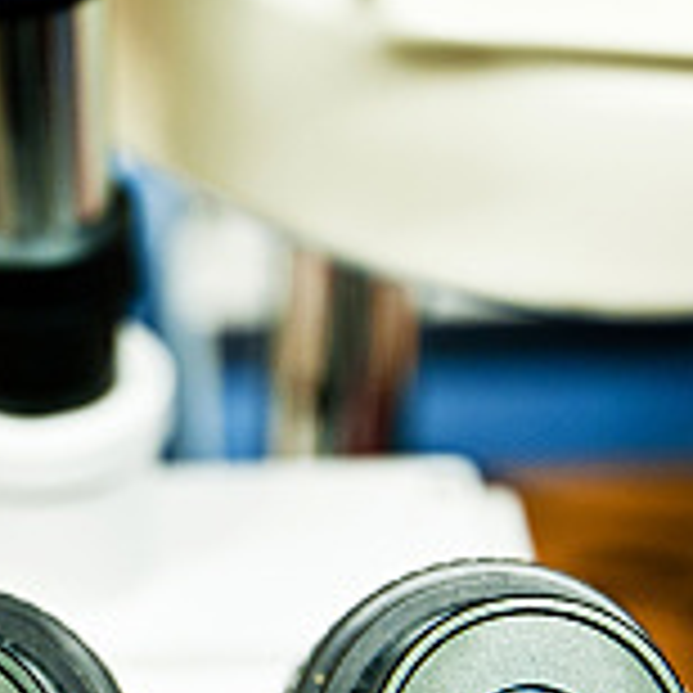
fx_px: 2220
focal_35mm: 98
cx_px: 108
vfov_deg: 17.3
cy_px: 688
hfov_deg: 17.6
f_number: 4
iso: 800
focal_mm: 35
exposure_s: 1/45
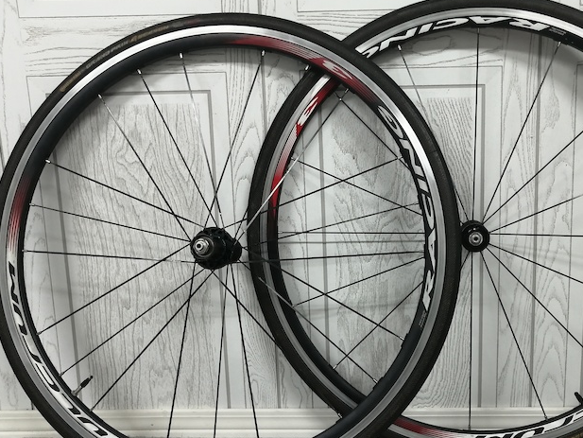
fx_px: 590
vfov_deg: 40.7
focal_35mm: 35
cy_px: 239
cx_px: 367
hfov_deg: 52.0
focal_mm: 3.62
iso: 200
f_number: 1.8
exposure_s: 1/30
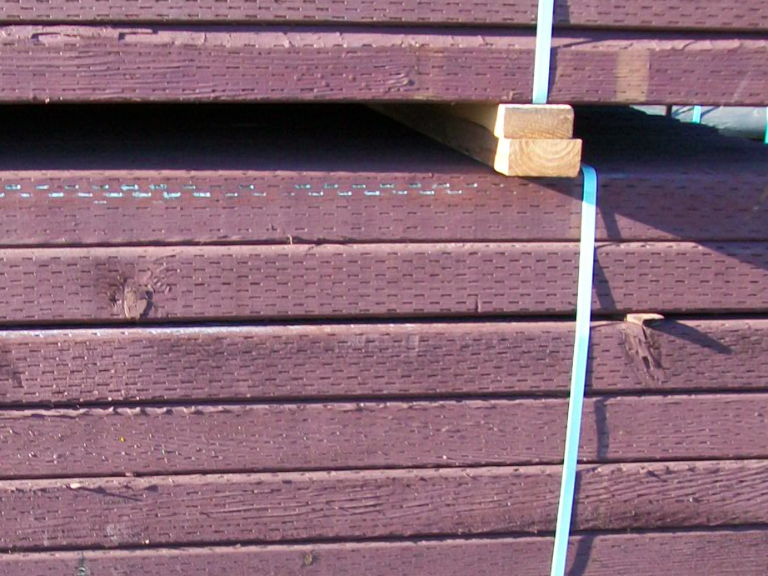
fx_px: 1774
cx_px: 112
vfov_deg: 18.1
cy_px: 543
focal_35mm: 80
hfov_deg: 23.9
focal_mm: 6
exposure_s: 1/125
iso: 64
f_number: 2.7
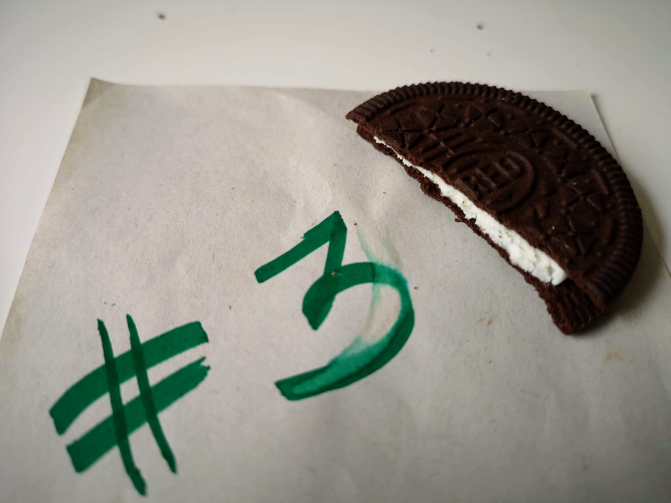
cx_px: 336
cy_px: 252
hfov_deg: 65.3
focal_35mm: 27
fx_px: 523
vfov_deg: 51.4
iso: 125
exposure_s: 1/60
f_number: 1.8
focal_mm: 5.58
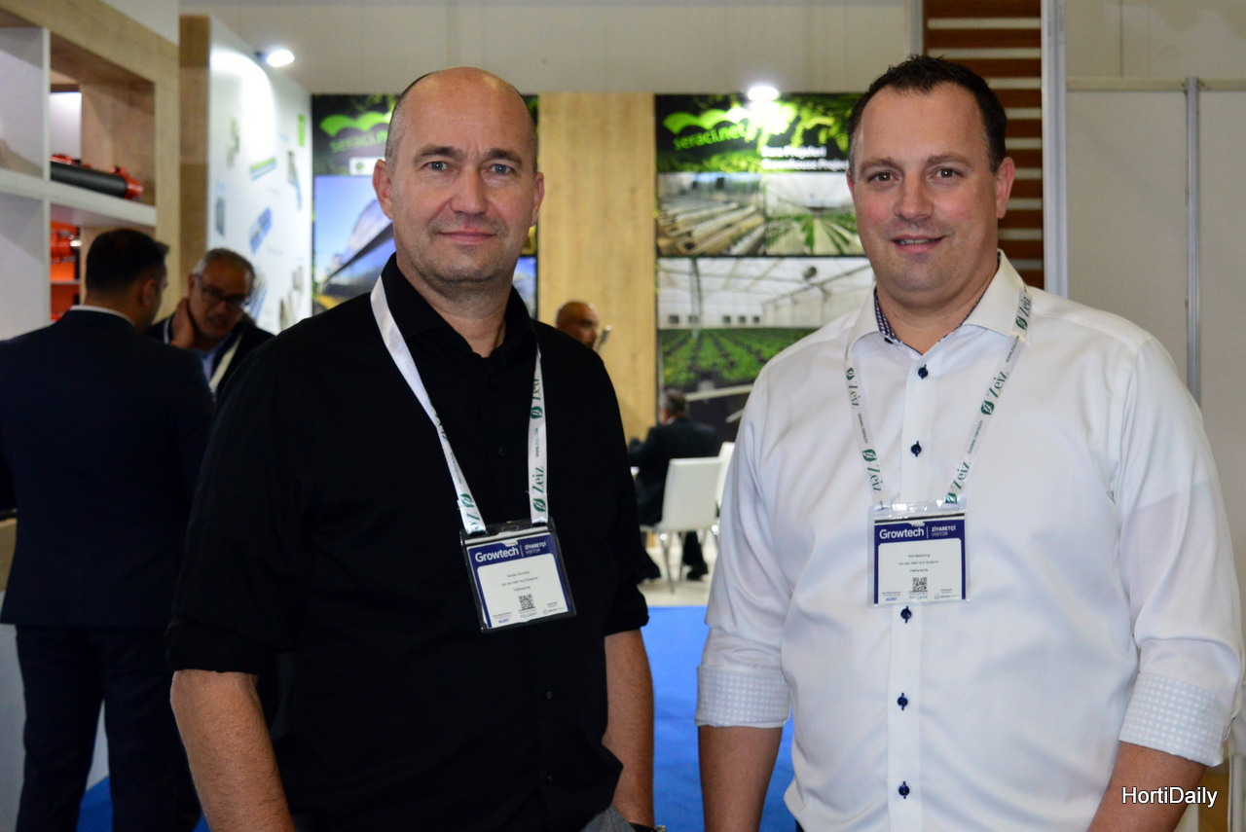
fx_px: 1351
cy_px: 416
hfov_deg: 49.5
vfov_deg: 34.3
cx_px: 623
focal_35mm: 39
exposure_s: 1/125
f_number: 5.6
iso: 1250
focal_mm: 26
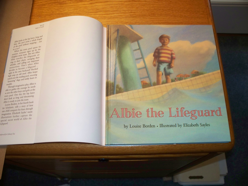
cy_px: 93
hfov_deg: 51.4
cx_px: 124
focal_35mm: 36
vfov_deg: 39.7
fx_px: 258
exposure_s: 1/40
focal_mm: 7.54
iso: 200
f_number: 2.8
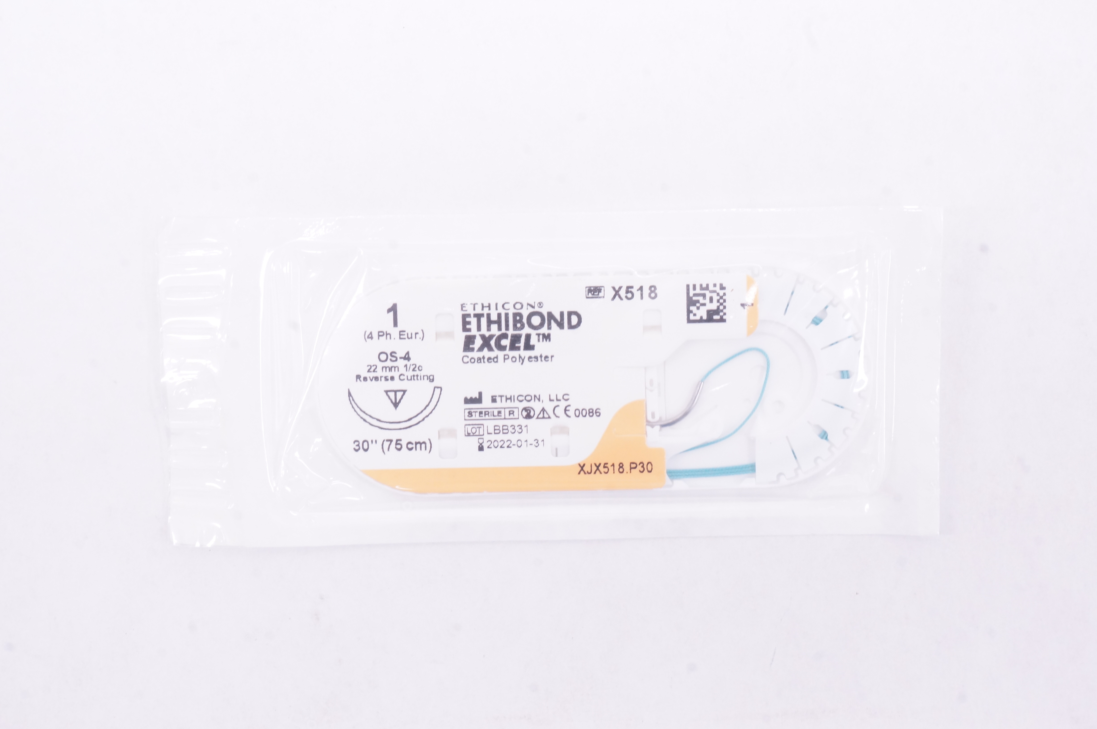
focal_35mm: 58
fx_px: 1781
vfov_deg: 23.1
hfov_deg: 34.2
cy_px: 364
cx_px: 548
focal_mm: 39
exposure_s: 1/20
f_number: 18
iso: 1600
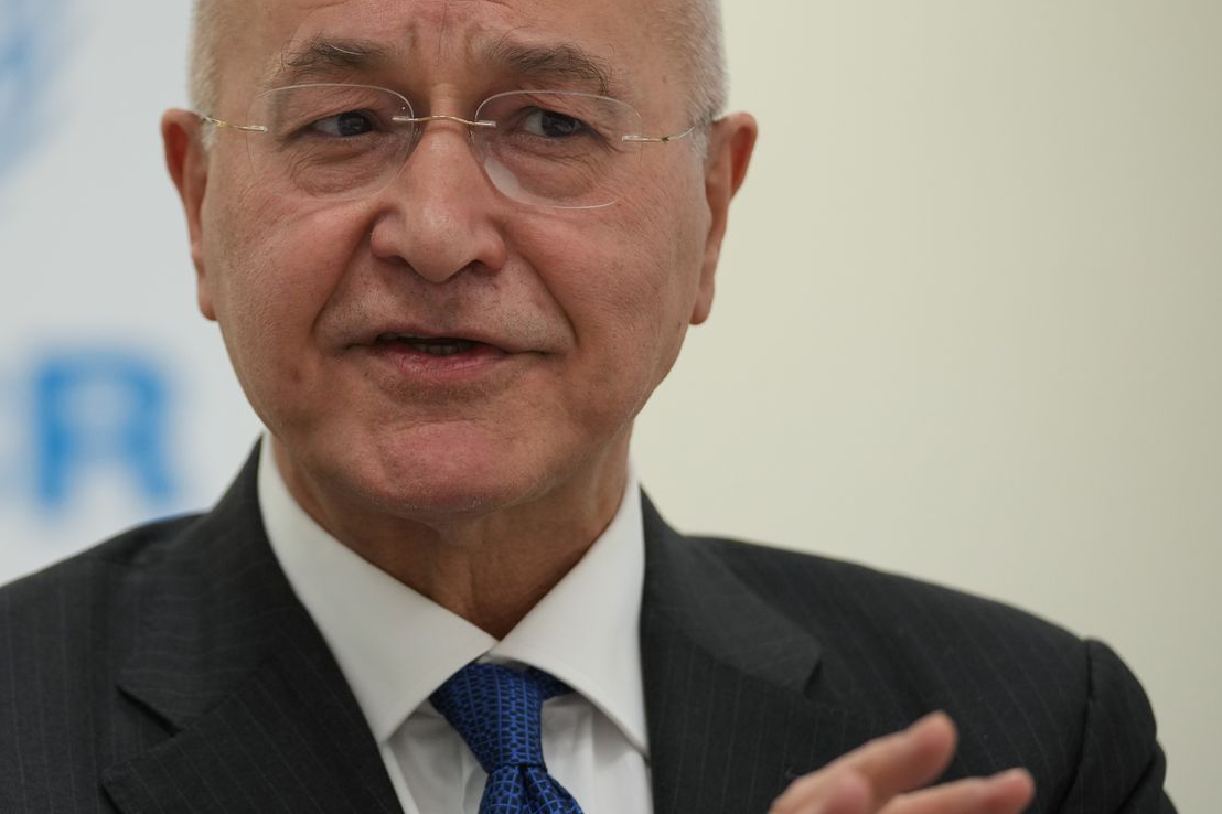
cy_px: 384
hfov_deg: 8.8
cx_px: 219
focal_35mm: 233
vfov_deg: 5.9
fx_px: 7906
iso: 1250
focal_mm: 126
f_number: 2.8
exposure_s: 1/500
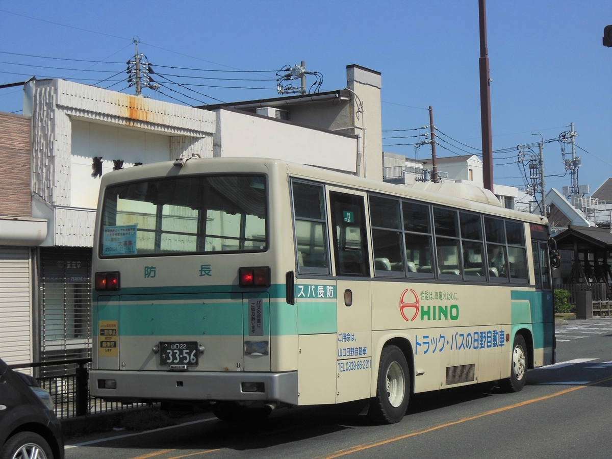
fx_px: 1008
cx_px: 306
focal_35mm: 57
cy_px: 230
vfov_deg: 25.7
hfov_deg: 33.8
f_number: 8.2
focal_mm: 10.2
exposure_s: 1/500
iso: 125
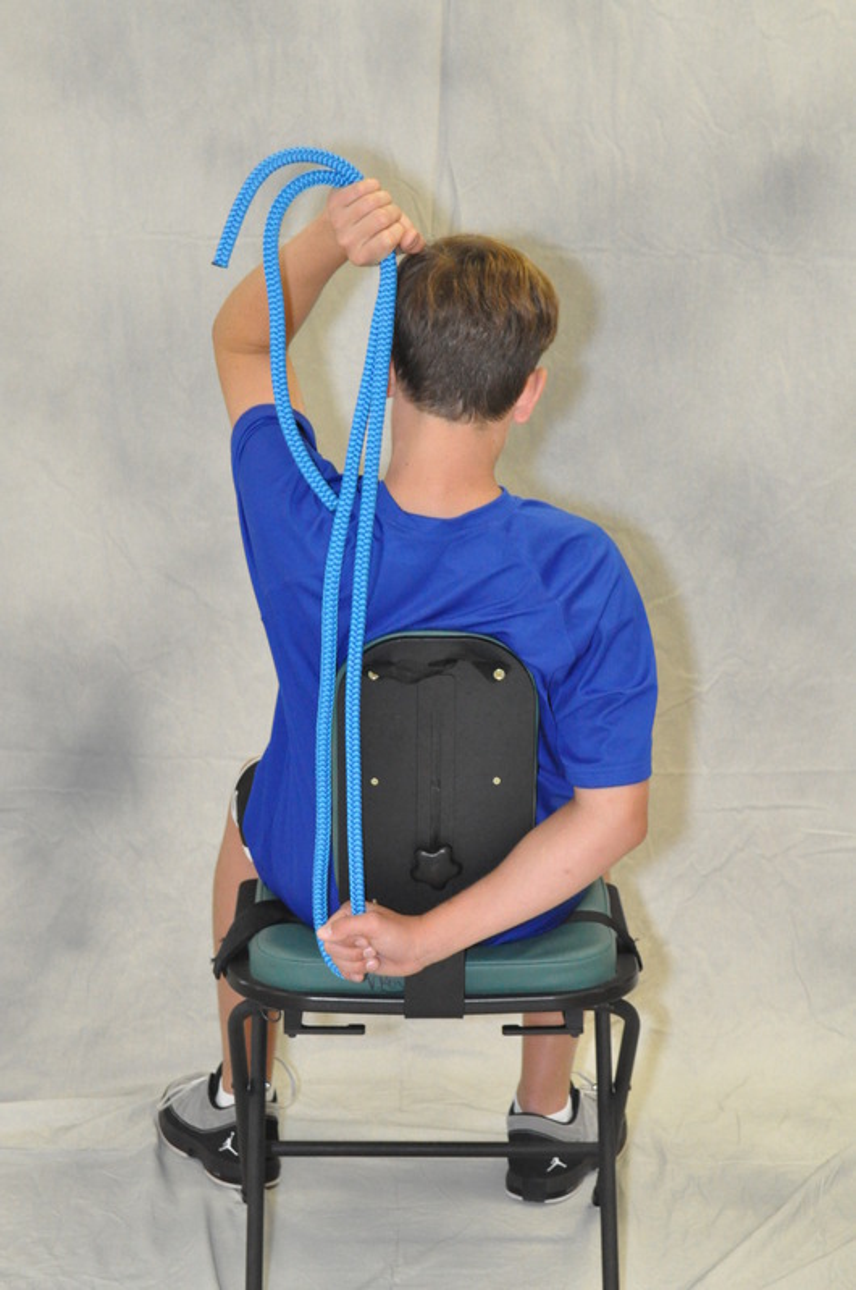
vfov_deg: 24.6
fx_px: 2950
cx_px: 428
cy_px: 645
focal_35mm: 82
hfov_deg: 16.5
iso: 3200
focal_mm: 55
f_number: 8
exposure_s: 1/60
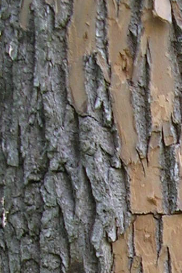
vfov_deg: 12.7
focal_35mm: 158
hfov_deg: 8.5
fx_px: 1196
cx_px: 279
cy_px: 325
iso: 50
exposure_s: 1/21.6
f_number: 2.8
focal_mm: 5.8
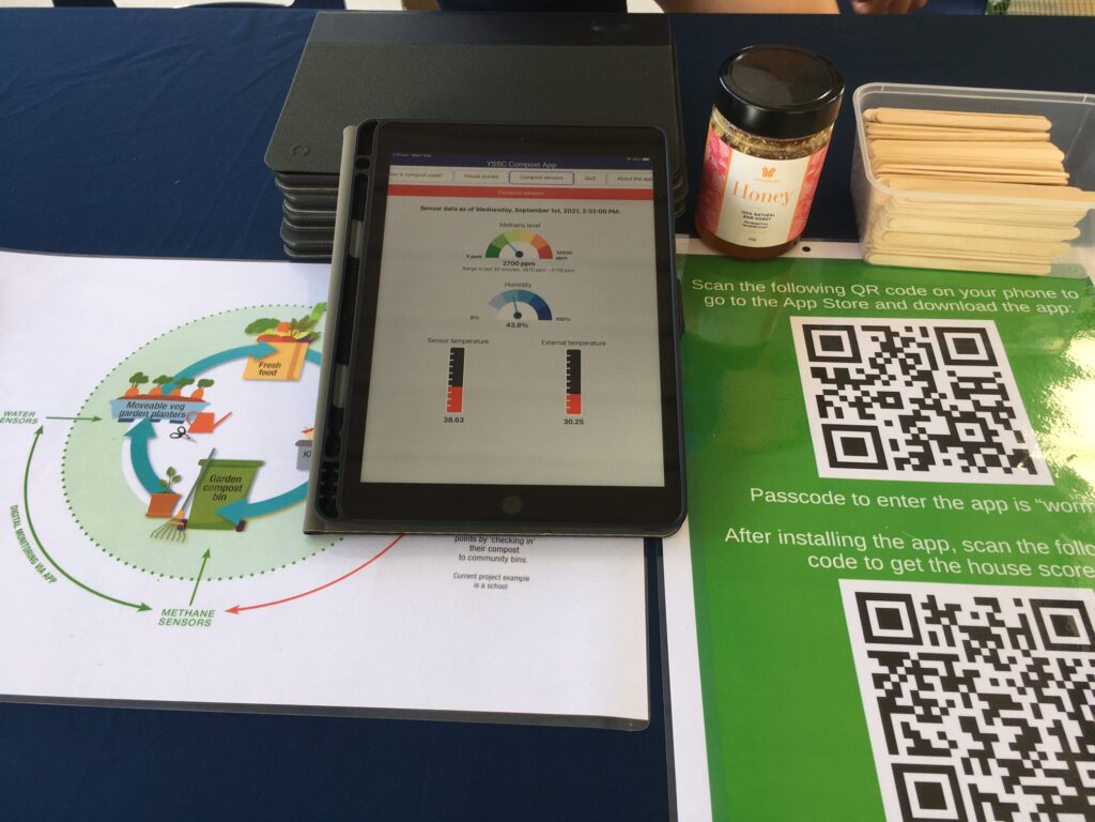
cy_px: 411
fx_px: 917
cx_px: 548
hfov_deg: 61.7
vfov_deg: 48.2
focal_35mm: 29
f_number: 2.2
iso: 25
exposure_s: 1/100
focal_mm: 4.15
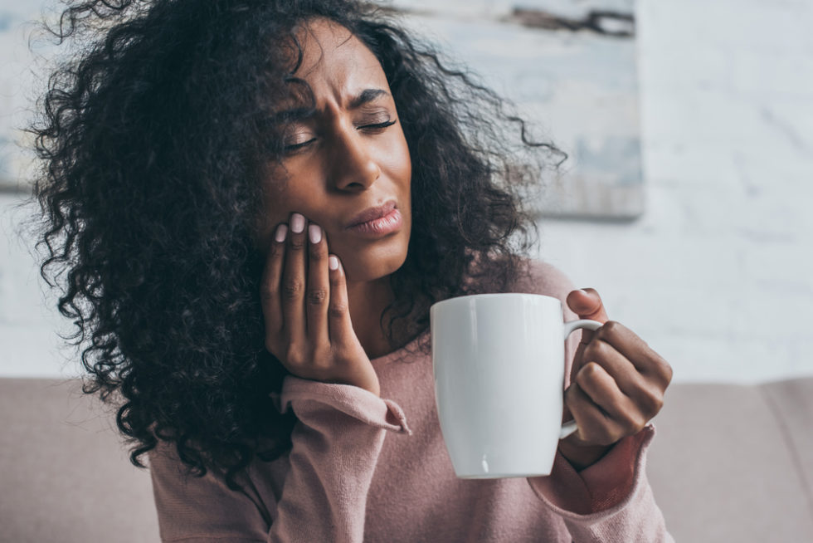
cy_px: 272
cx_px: 406
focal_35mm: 50
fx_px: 1129
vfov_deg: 27.0
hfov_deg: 39.6
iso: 400
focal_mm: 50
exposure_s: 1/125
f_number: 3.5
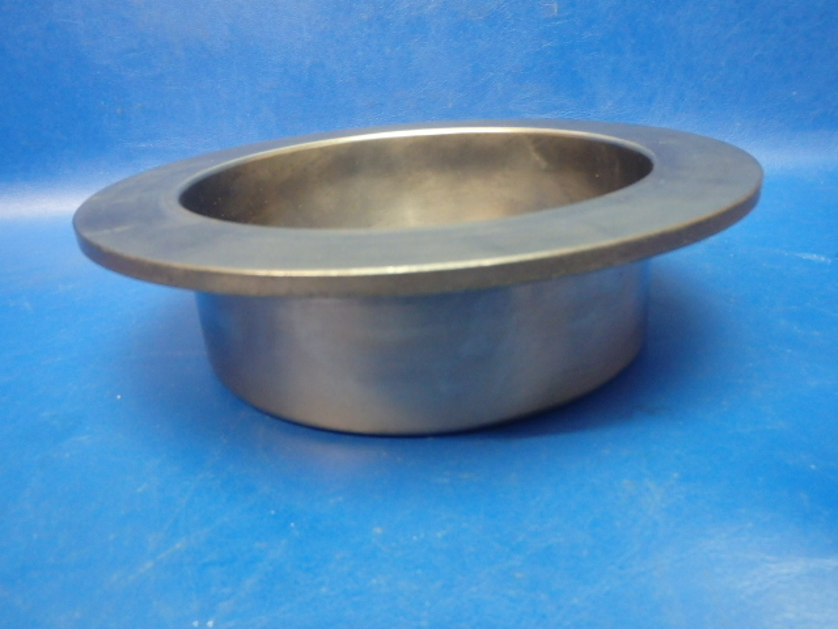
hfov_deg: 63.4
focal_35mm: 28
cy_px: 314
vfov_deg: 49.7
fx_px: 678
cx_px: 419
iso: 800
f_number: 3.9
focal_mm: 5
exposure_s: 1/15
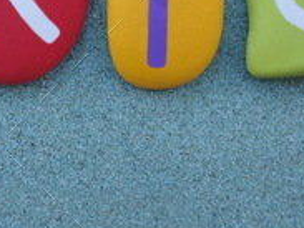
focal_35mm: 124
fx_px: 1088
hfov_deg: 15.6
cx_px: -10
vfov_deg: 11.7
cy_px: -29
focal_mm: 26
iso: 200
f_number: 2.8
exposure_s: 1/125
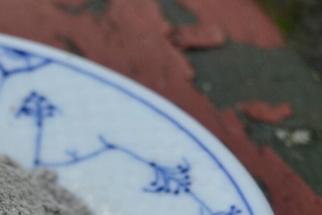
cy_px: 268
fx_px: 1312
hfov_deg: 13.3
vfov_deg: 9.2
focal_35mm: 147
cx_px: -150
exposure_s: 1/125
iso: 180
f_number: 5.6
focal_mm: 29
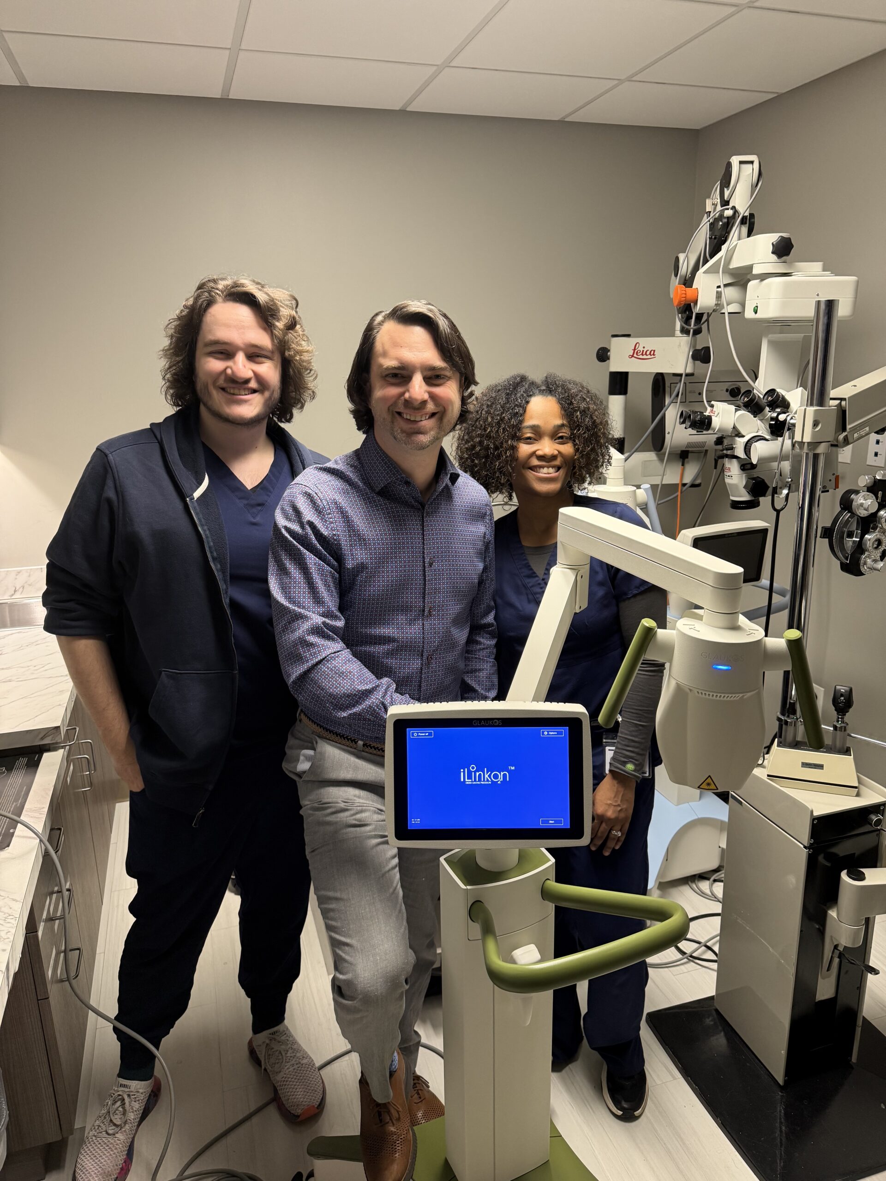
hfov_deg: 56.8
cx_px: 443
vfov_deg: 71.6
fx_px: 819
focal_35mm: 24
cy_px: 590
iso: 250
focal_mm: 6.76
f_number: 1.78
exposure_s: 1/50
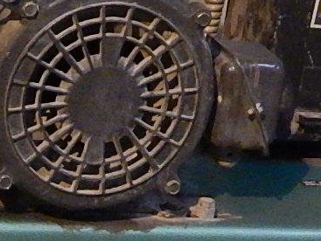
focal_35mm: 235
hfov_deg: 8.3
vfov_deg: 6.3
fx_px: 2181
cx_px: -134
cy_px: 279
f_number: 3.4
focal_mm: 6.8
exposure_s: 1/13
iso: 200
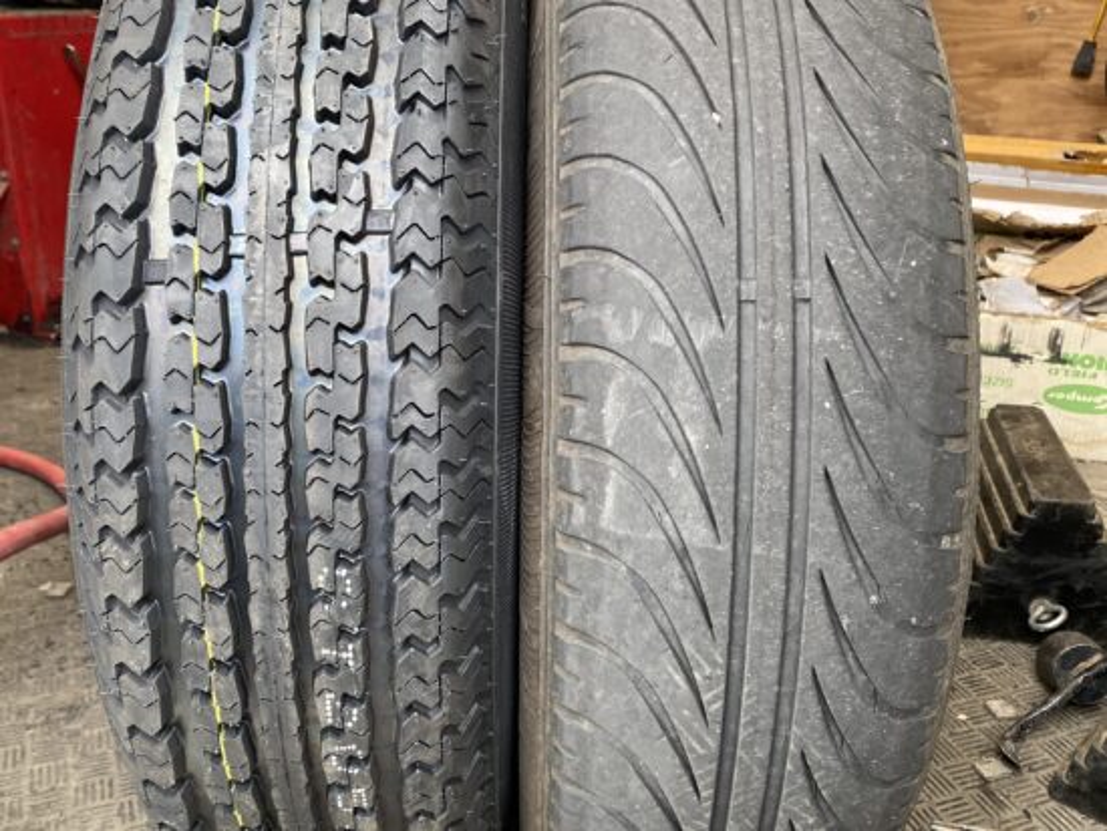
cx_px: 554
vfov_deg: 53.1
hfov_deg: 67.3
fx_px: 832
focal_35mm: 26
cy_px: 416
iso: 80
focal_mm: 4.25
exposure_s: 1/121
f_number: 1.8
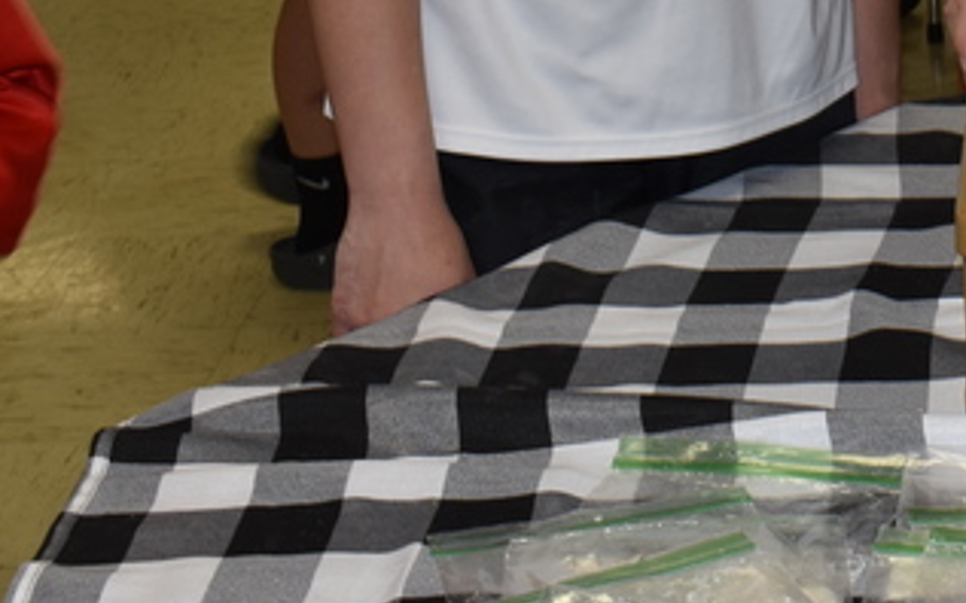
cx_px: 1134
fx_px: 2991
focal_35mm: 114
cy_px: -318
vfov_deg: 11.1
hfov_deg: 17.5
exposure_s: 1/30
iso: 200
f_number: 5.6
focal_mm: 23
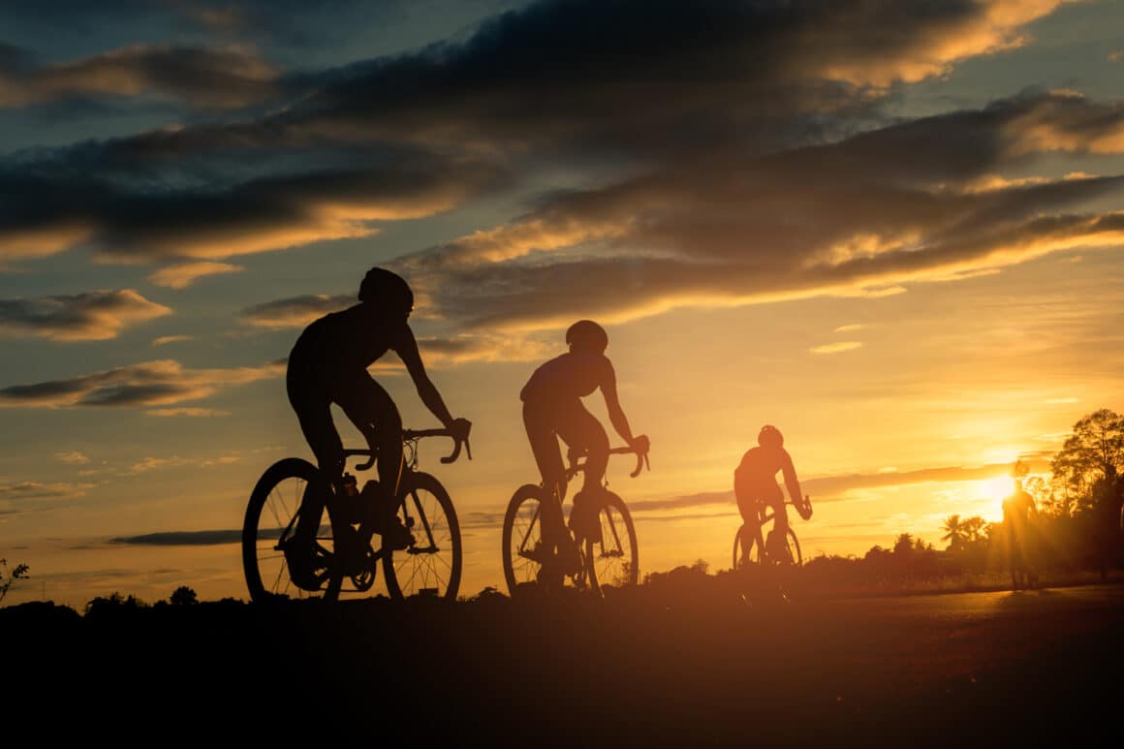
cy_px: 374
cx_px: 562
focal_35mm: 52
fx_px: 1639
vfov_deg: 25.7
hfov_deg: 37.9
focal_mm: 35
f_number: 9
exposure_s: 1/1000
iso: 200
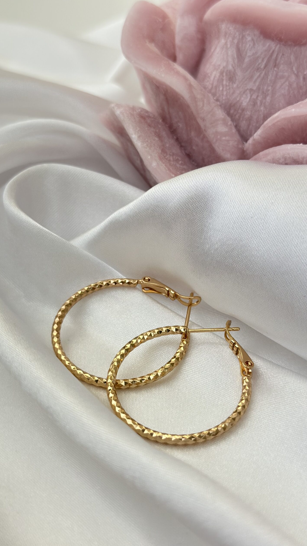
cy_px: 275
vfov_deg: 39.2
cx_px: 170
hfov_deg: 22.6
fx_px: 767
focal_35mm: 53
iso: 80
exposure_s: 1/1185
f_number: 1.78
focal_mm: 6.86
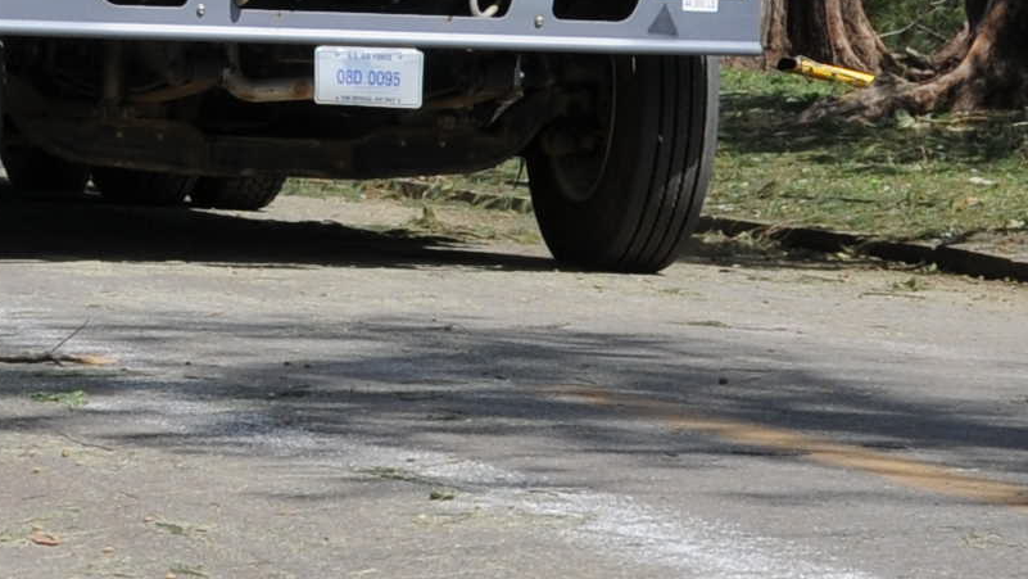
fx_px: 4580
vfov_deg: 7.2
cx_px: 227
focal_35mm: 168
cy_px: 168
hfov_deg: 12.8
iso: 200
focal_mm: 20
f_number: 8
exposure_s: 1/500
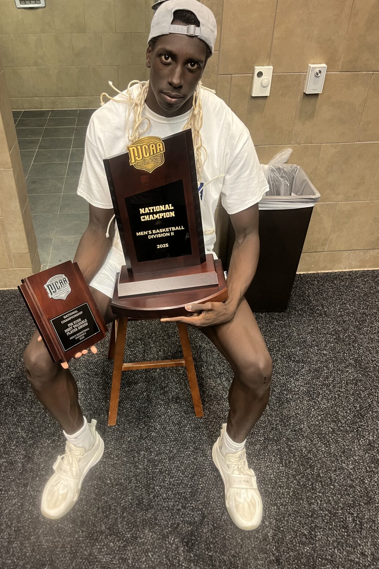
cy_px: 278
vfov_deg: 65.5
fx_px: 442
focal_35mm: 28
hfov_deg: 46.3
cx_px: 161
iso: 250
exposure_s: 1/60
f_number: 1.6
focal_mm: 5.1
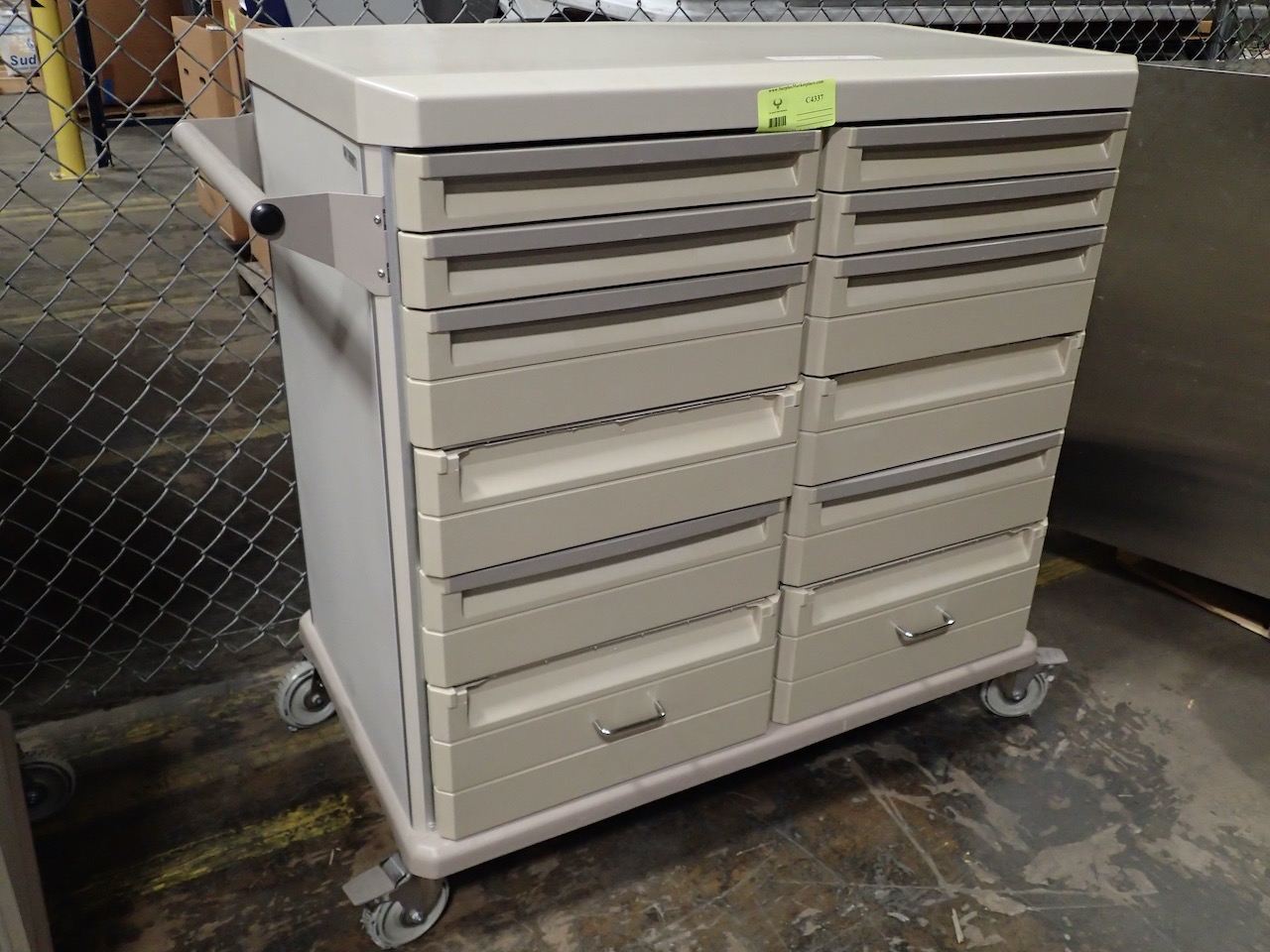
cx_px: 635
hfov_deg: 60.0
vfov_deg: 46.8
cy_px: 476
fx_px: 1101
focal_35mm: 30
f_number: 2.3
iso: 500
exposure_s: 1/30
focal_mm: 5.5
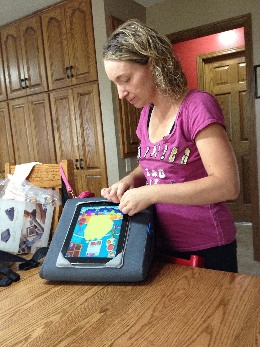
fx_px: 351
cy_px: 174
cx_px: 130
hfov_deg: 40.7
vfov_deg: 52.6
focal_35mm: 35
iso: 160
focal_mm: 4.28
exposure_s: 1/20
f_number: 2.4
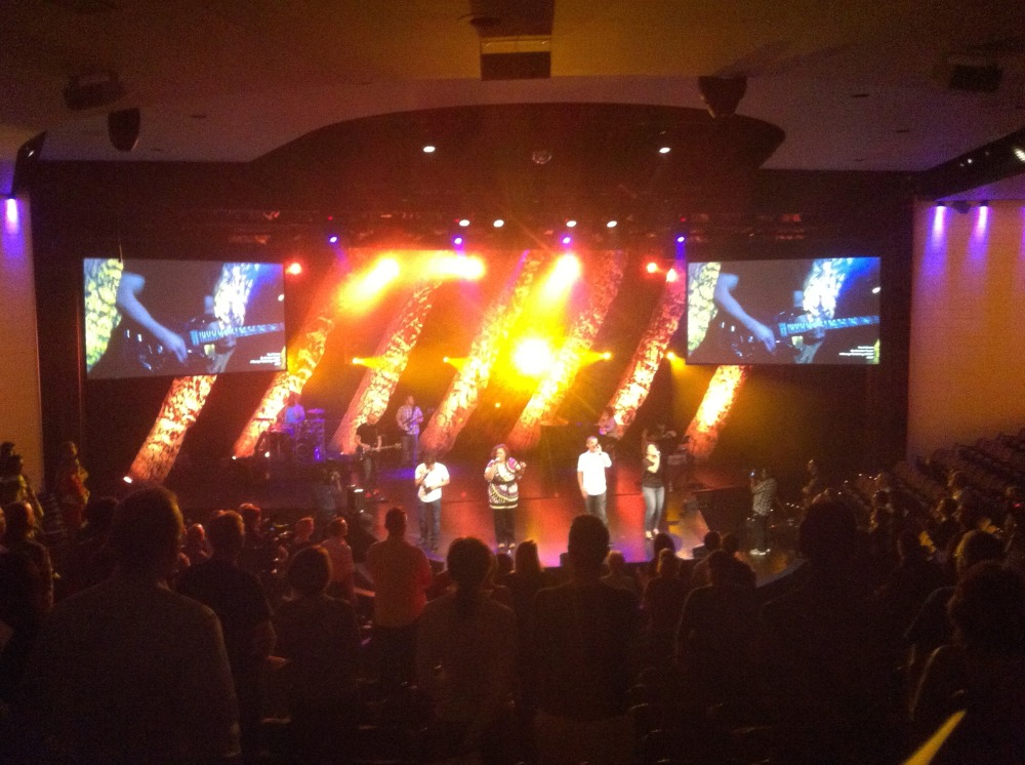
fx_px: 1034
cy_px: 382
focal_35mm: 35
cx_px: 512
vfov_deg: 40.6
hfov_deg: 52.7
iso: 640
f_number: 2.8
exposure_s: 1/15
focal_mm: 3.85
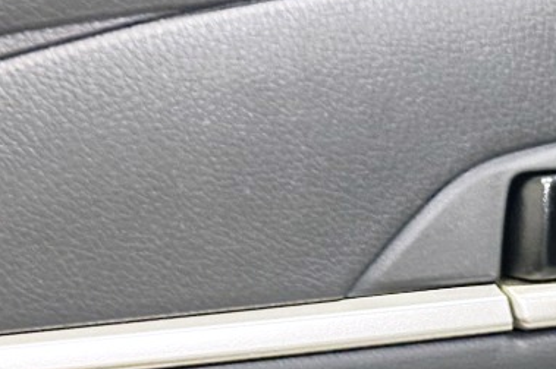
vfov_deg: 9.9
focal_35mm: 135
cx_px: 654
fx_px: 2083
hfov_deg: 14.7
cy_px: 521
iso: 640
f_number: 1.78
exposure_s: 1/30
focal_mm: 6.86
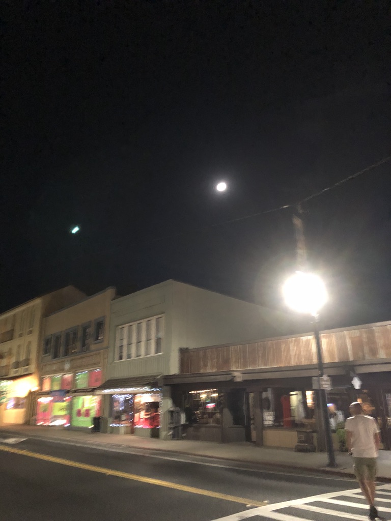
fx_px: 422
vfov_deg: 63.4
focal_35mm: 28
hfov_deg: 49.7
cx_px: 196
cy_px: 260
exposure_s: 1/4
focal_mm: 4
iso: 320
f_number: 1.8
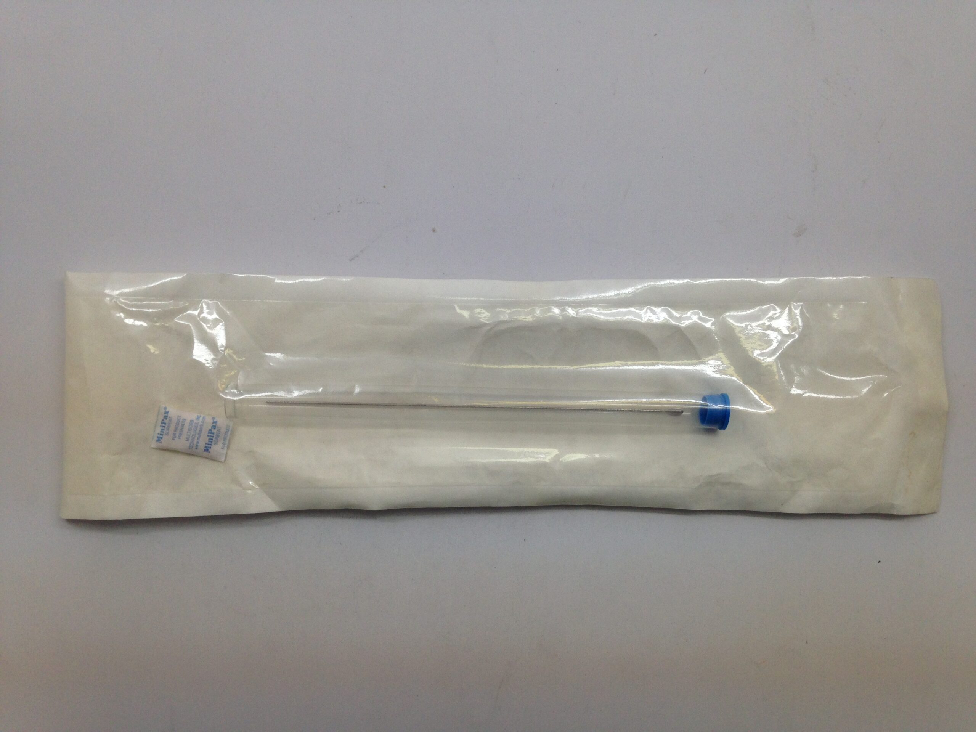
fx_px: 930
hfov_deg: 55.4
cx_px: 488
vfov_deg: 42.9
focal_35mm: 33
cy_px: 366
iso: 80
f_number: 2.4
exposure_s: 1/120
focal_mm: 4.12
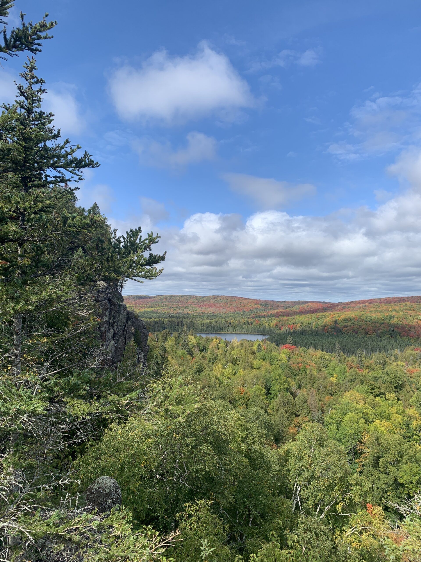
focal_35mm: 26
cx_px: 210
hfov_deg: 53.1
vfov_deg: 67.3
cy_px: 281
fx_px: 422
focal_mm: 4.25
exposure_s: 1/2160
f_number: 1.8
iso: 25
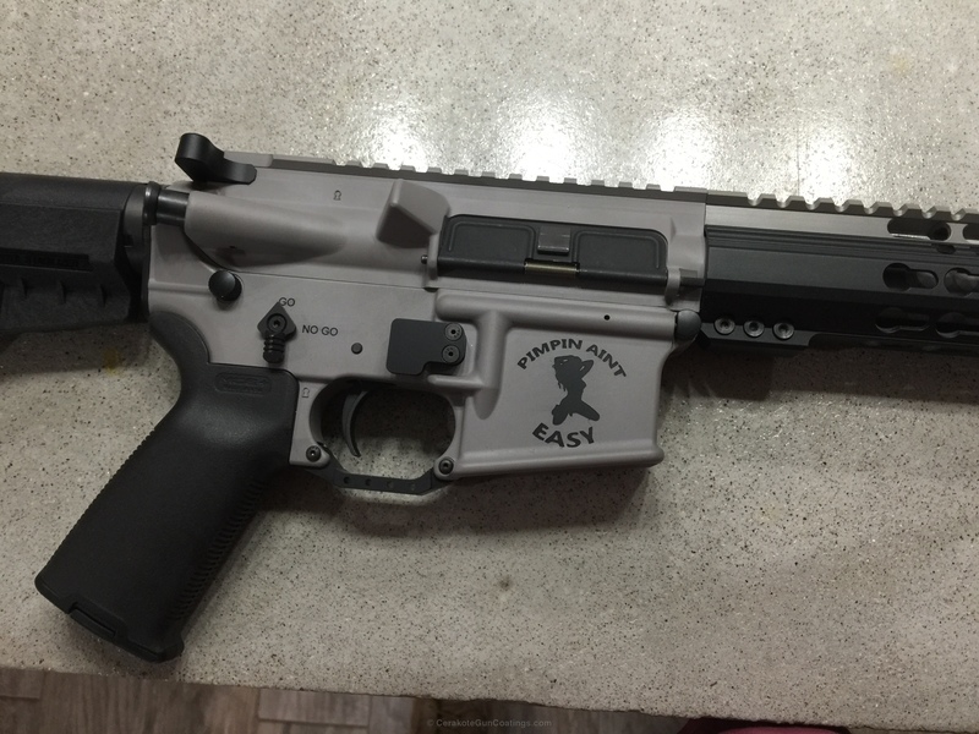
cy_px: 367
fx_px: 820
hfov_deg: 61.7
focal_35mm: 29
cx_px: 490
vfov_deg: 48.2
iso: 80
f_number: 2.2
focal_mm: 4.15
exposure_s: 1/15
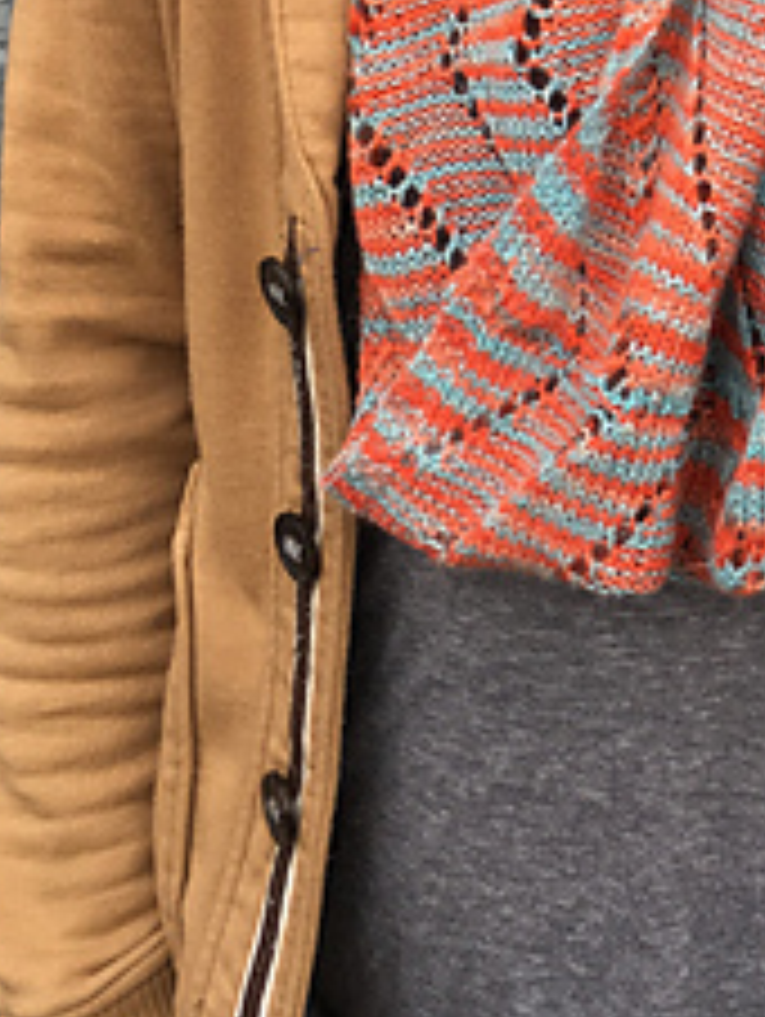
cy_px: -243
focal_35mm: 82
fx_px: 2412
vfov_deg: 21.8
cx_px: 760
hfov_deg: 17.6
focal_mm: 4.15
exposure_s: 1/120
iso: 40
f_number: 2.2
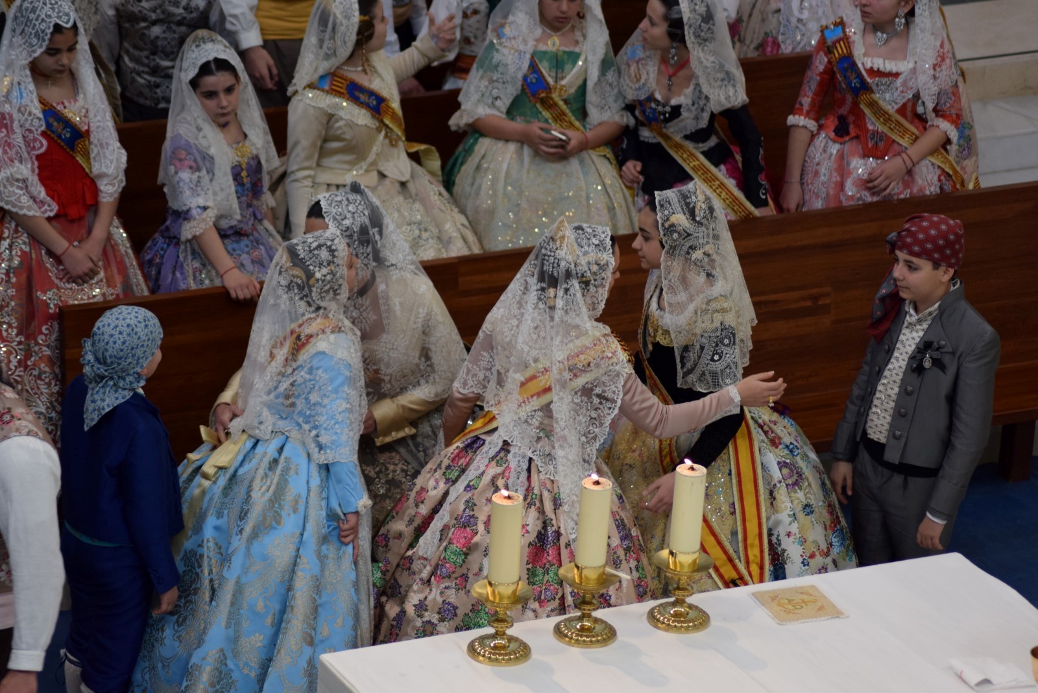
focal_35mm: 165
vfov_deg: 8.3
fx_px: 4759
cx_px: 519
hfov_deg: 12.4
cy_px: 346
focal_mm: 110
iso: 800
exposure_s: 1/160
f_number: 4
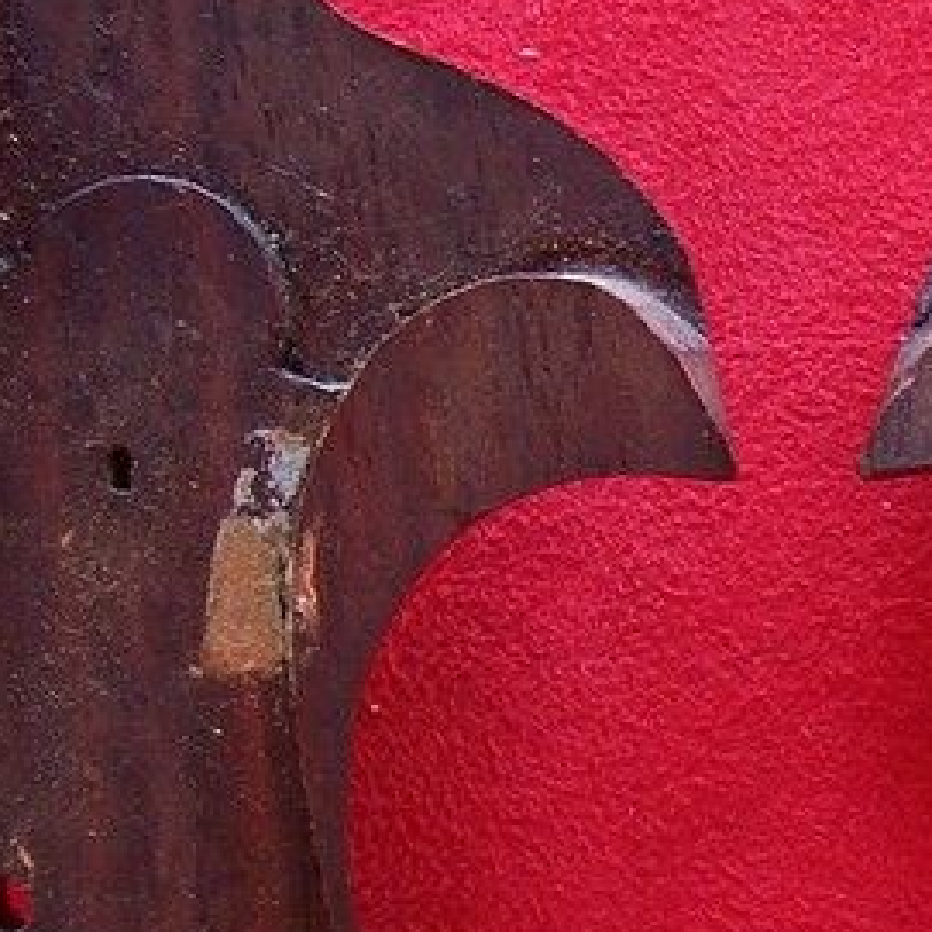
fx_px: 3016
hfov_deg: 17.4
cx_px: 805
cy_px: 691
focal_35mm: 99
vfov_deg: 17.5
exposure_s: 1/30
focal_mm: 6.3
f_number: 2.8
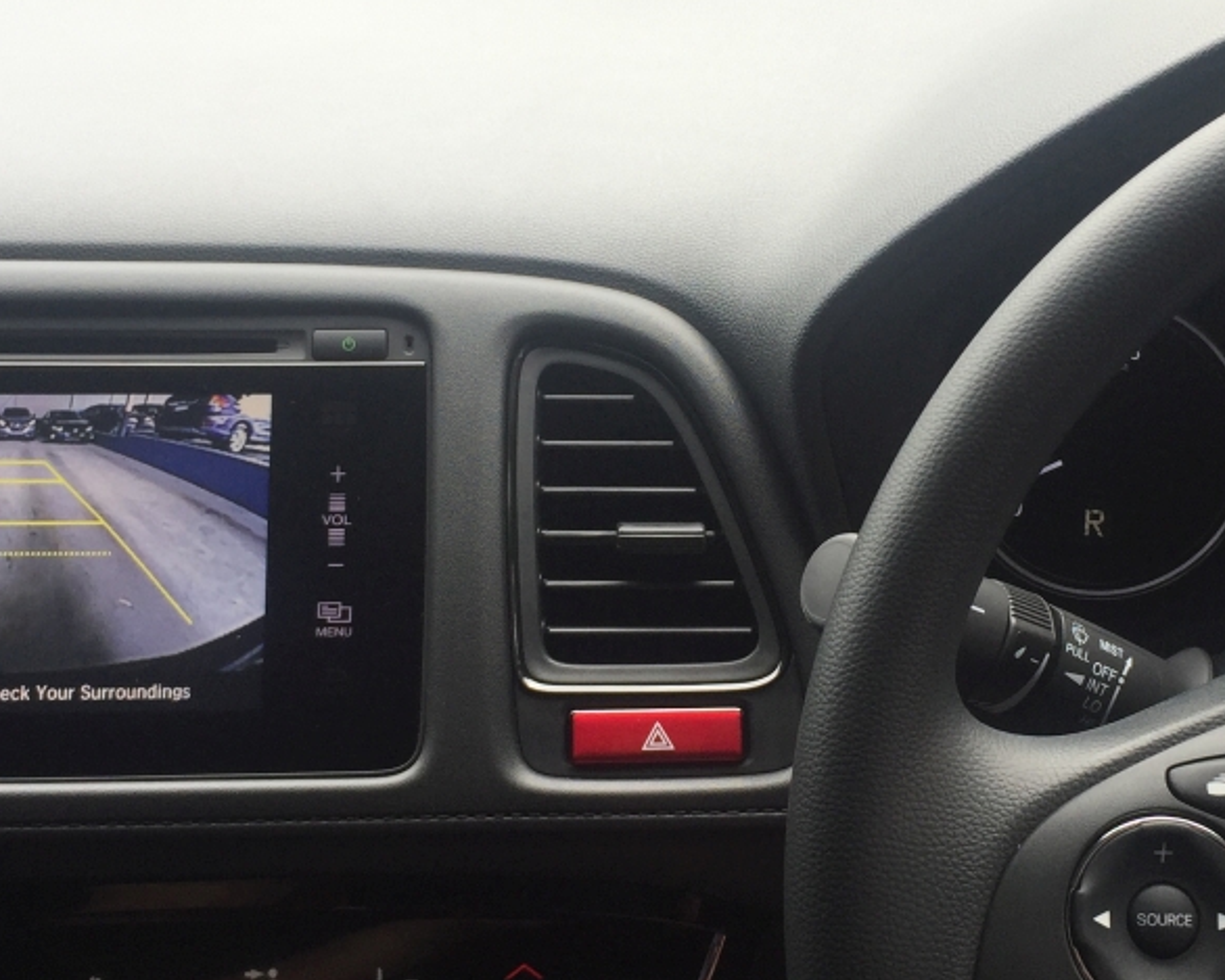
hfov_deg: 32.4
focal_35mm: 58
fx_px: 2103
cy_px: 491
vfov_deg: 26.2
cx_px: 738
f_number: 2.2
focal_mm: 4.15
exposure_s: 1/168
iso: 32
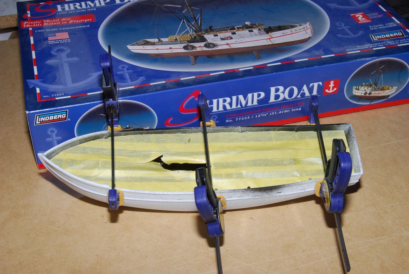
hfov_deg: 37.8
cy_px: 137
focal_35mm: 52
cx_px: 204
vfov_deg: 25.8
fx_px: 597
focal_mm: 35
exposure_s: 1/60
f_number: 16
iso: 100
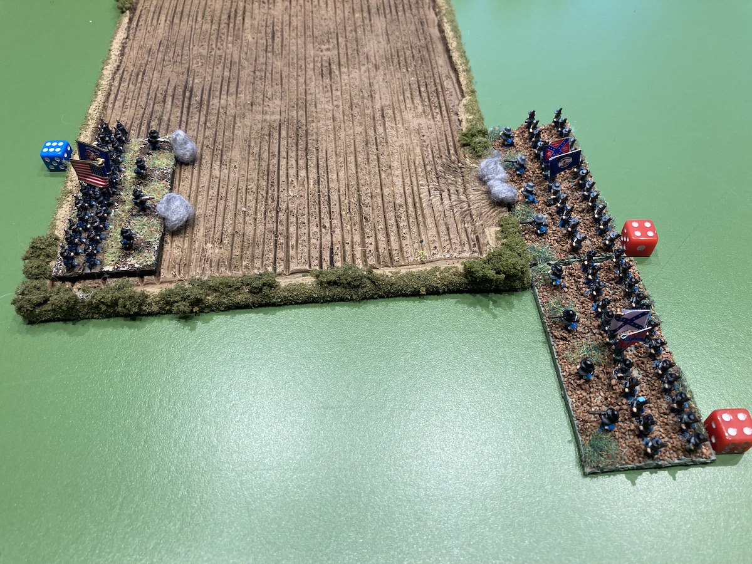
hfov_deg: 63.4
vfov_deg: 49.7
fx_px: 608
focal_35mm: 28
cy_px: 282
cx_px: 376
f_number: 1.8
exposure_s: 1/50
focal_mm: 3.99
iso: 64
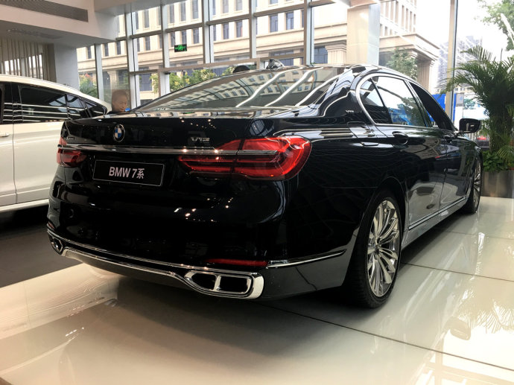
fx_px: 430
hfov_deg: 61.7
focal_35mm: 29
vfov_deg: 48.2
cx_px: 257
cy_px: 192
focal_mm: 4.15
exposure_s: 1/33
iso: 32
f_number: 2.2
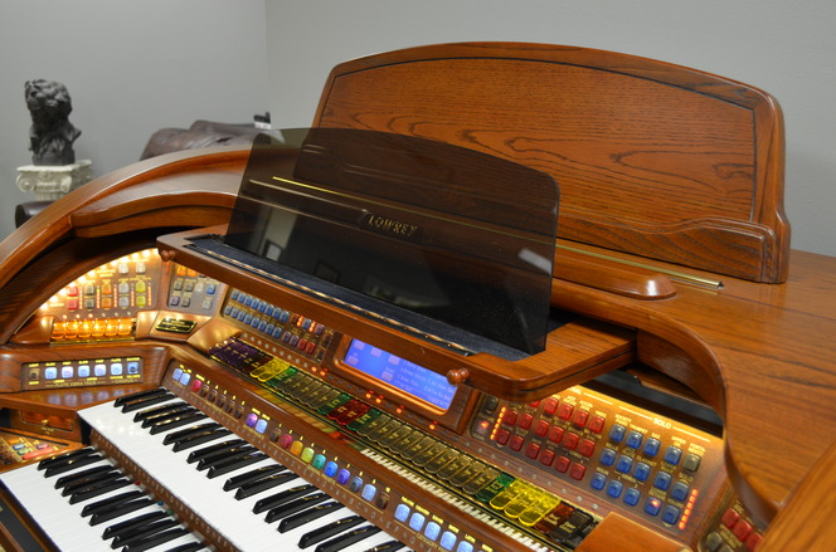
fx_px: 834
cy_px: 276
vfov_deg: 36.7
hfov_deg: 53.3
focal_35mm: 36
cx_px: 418
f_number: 4
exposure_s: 1/50
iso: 800
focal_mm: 24
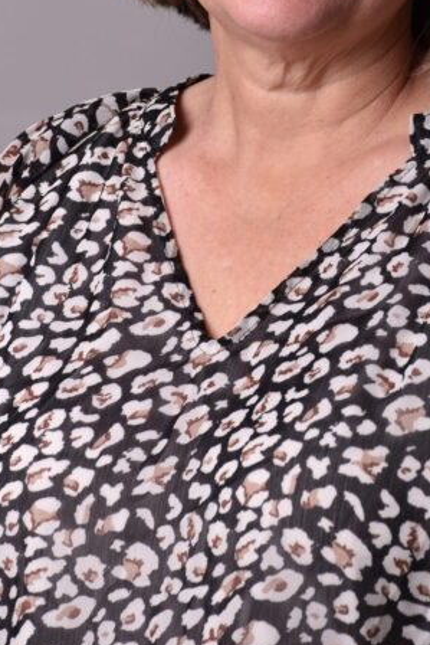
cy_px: 101
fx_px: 4046
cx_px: 355
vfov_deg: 9.1
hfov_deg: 6.1
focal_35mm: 226
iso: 100
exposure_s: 1/200
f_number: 8
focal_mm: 75
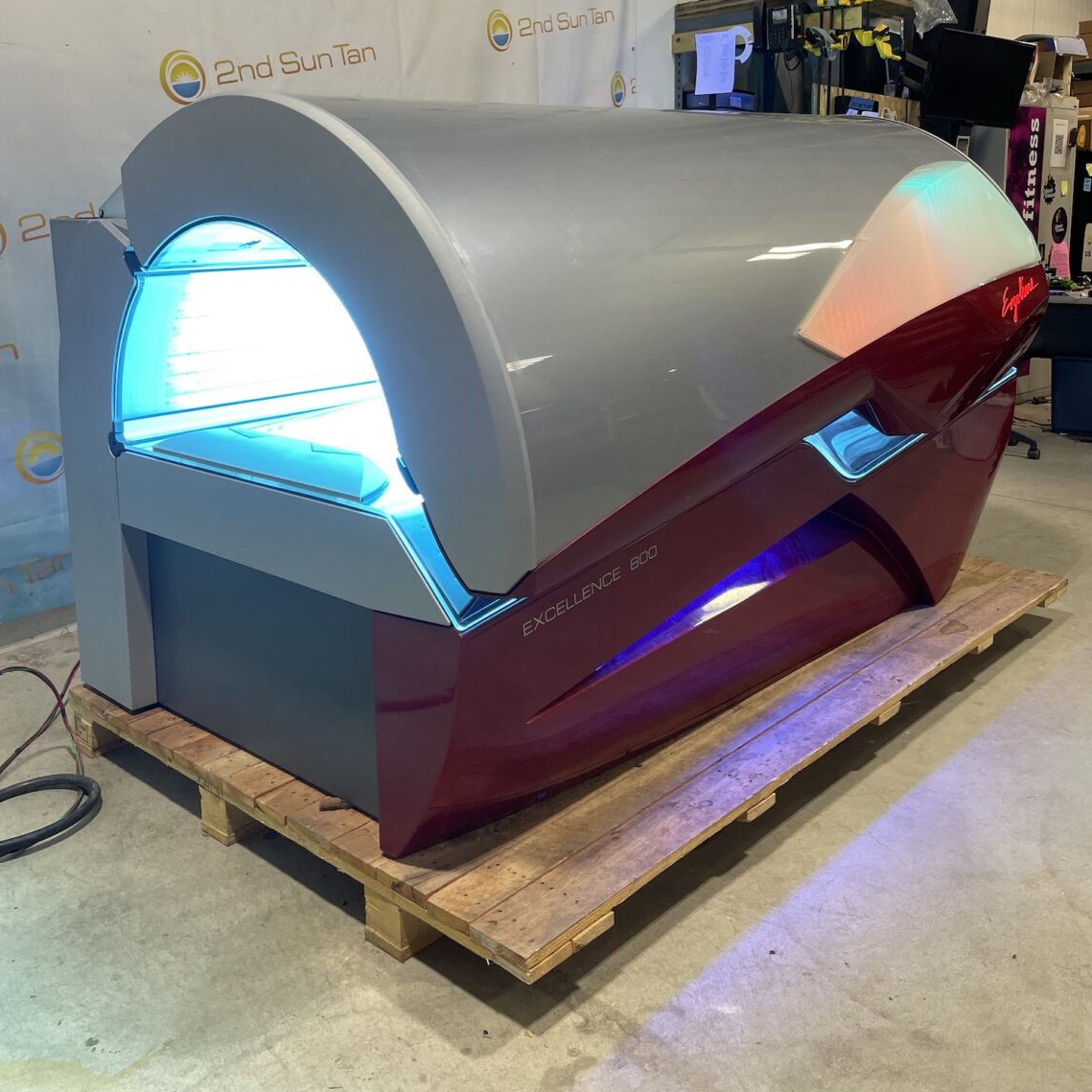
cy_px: 406
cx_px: 543
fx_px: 1106
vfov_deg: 51.9
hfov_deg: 52.5
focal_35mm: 31
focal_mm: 4.2
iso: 125
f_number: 1.6
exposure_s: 1/120
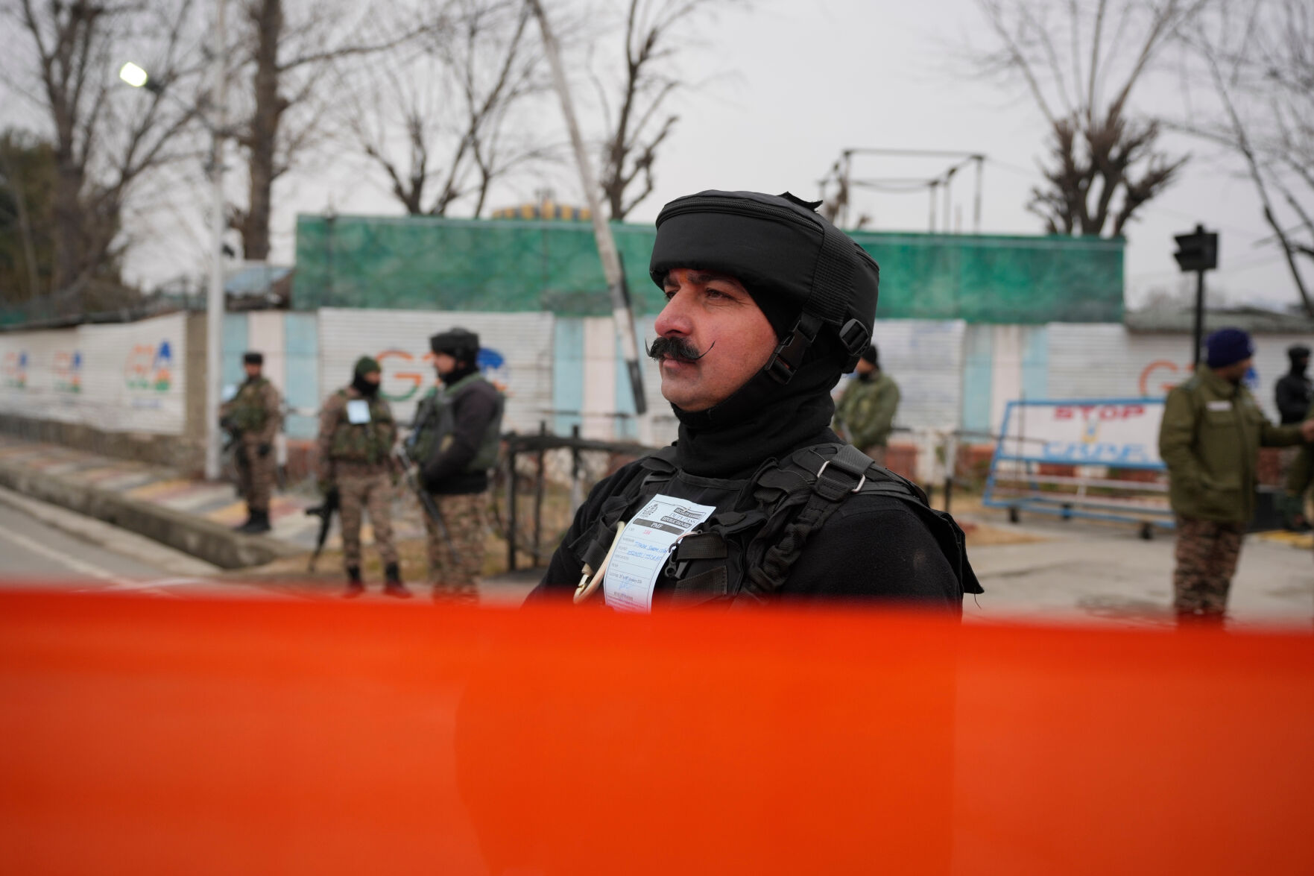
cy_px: 438
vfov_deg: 49.5
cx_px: 657
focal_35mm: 26
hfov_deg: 69.4
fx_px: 949
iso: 400
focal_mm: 26
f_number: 2.8
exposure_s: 1/2500
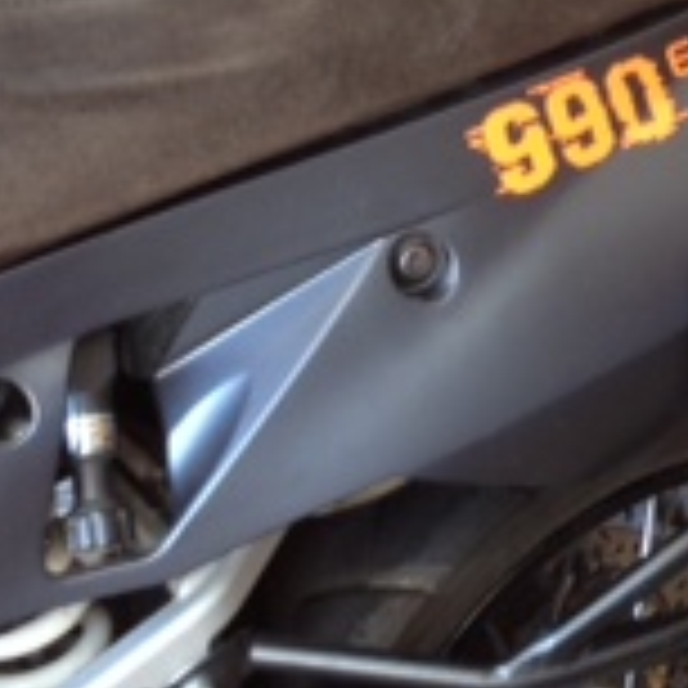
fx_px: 2901
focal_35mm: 129
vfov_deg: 13.5
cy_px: 175
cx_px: 405
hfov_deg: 13.5
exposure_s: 1/20
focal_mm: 4.28
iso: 64
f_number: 2.4
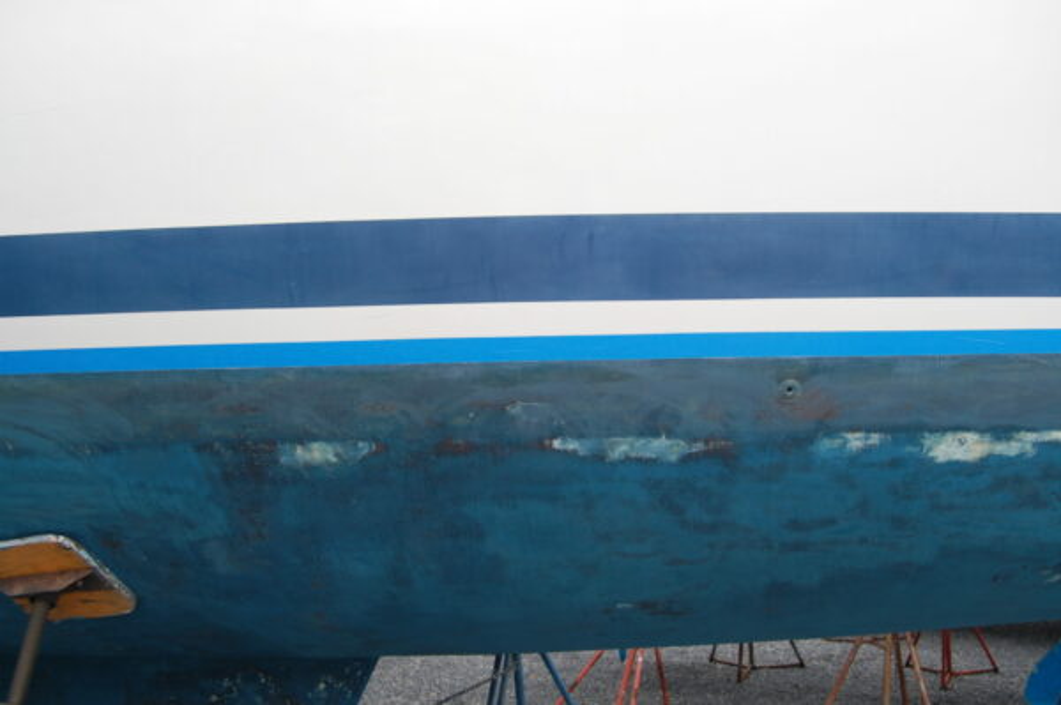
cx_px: 530
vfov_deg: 38.3
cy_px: 352
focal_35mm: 34
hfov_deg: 55.1
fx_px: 1016
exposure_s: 1/160
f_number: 6.3
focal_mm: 23
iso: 200
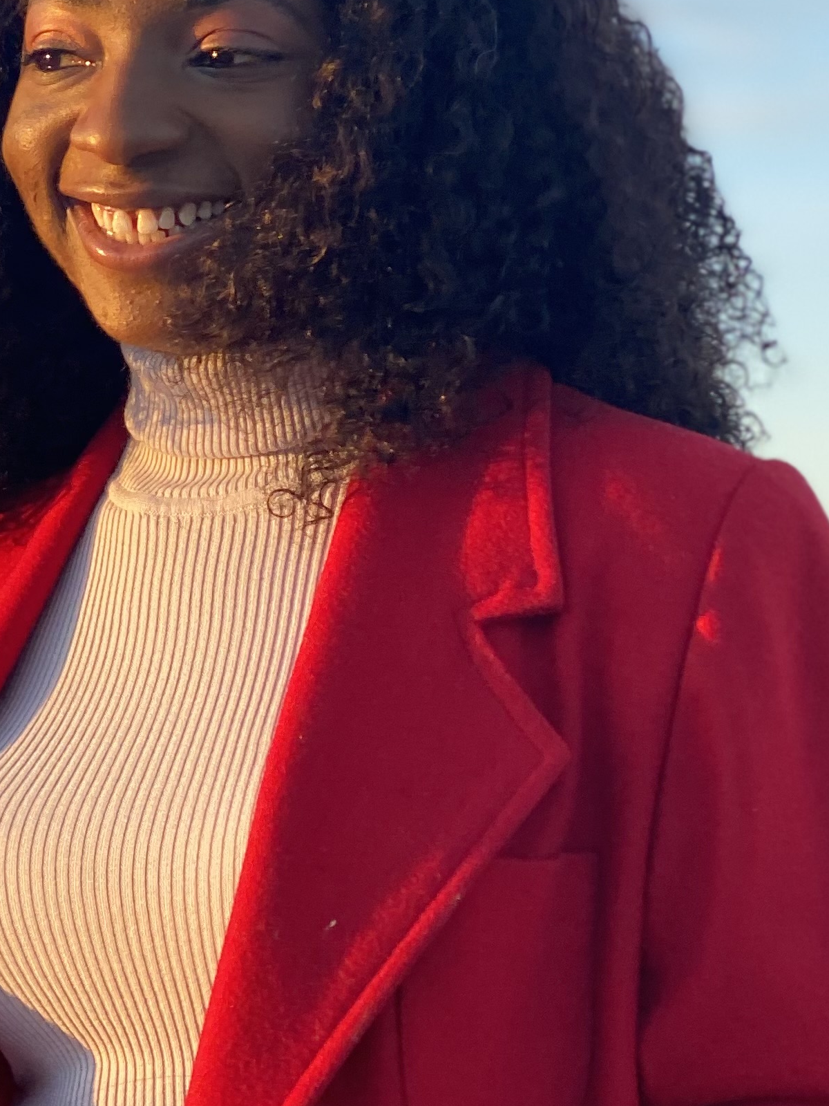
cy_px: 366
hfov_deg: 11.3
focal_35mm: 131
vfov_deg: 15.0
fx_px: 4183
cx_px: 394
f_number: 2
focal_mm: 6
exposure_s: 1/122
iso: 25
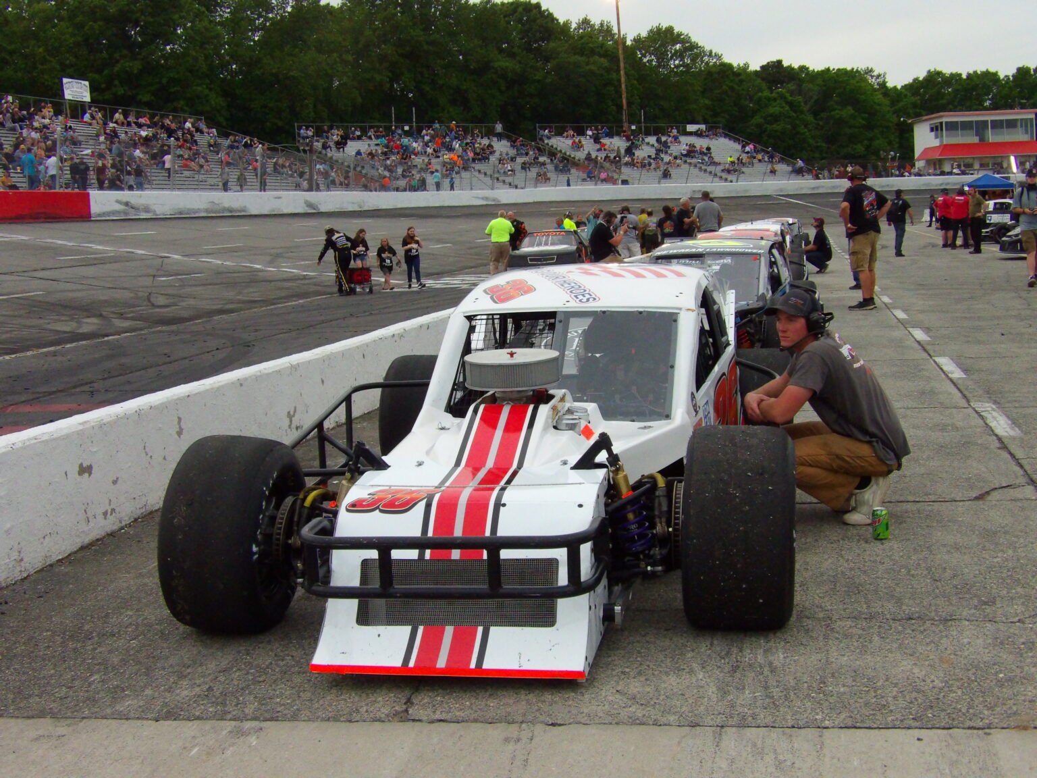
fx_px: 1378
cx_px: 518
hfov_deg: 41.2
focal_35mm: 46
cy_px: 389
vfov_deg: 31.5
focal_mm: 8.2
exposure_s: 1/400
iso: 659
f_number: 3.8
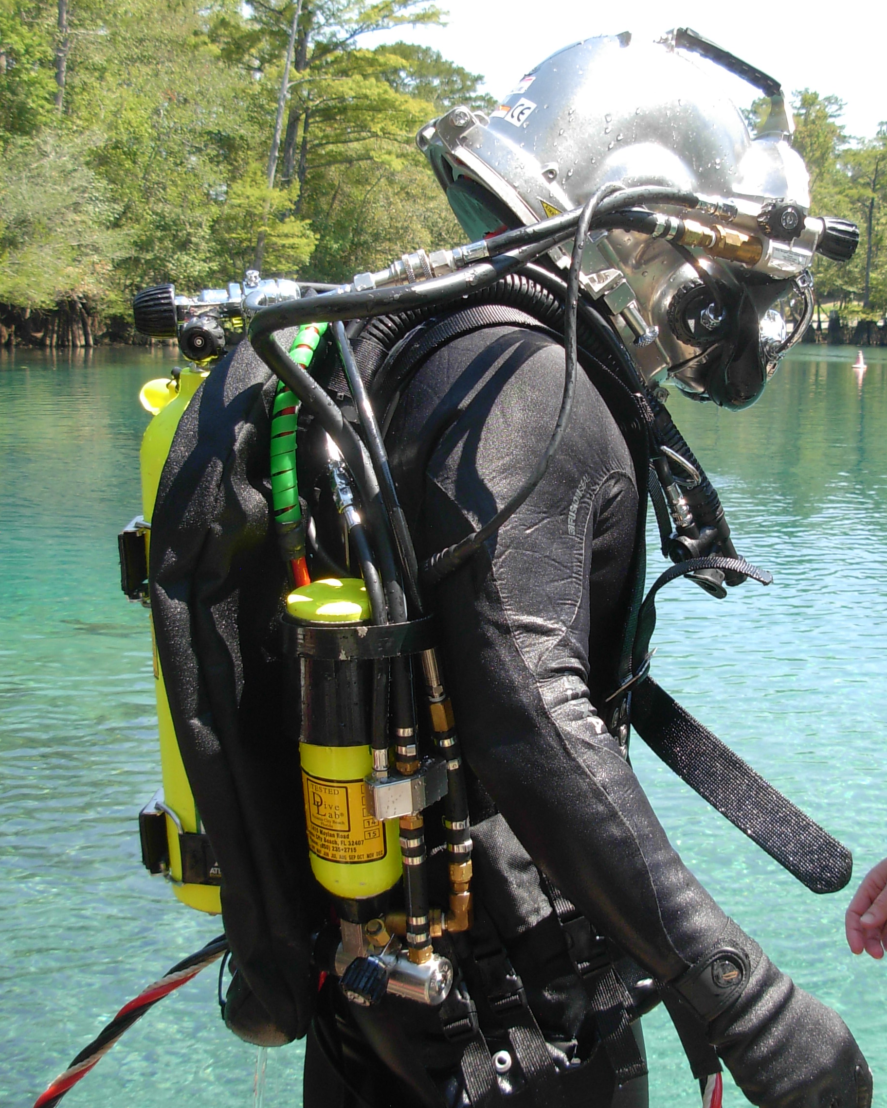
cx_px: 560
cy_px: 490
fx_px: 1641
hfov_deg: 30.1
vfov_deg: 37.3
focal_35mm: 50
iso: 79
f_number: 2.9
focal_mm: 6.3
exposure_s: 1/304
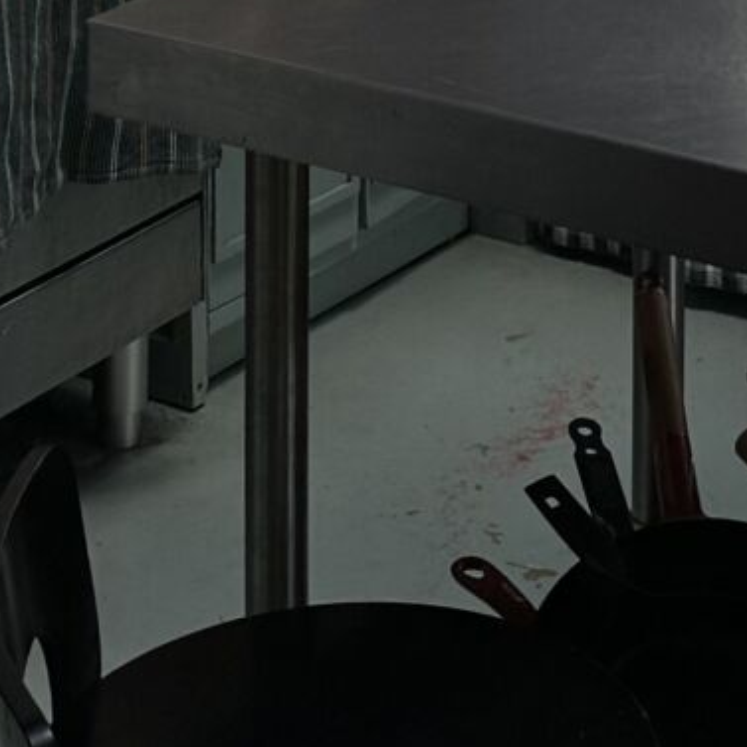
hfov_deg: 15.7
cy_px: -686
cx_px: 596
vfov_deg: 13.8
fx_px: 2686
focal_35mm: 110
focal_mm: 6.86
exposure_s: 1/309
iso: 80
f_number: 1.78
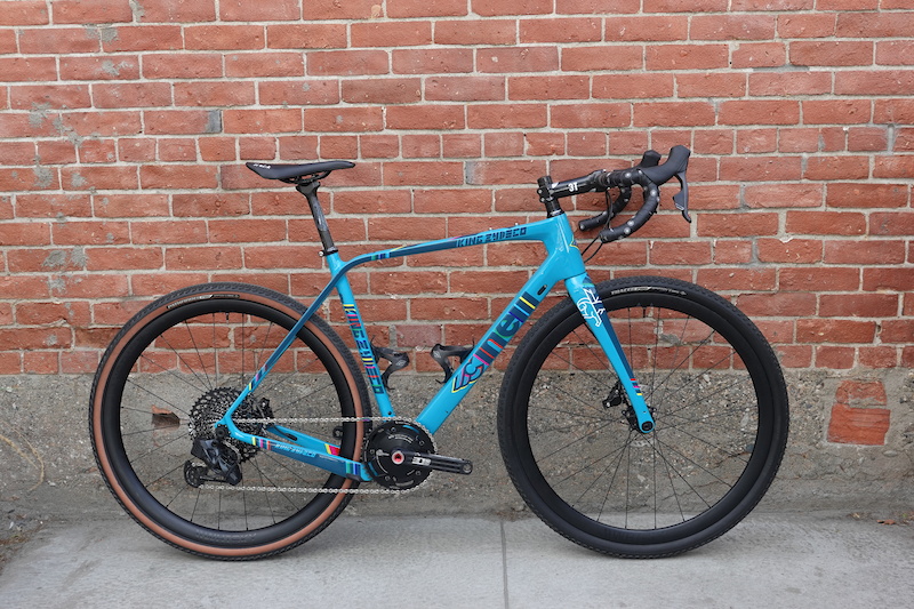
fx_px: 914
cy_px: 304
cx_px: 457
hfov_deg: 53.1
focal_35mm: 36
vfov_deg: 36.9
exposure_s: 1/40
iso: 200
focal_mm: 13.94
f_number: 7.1
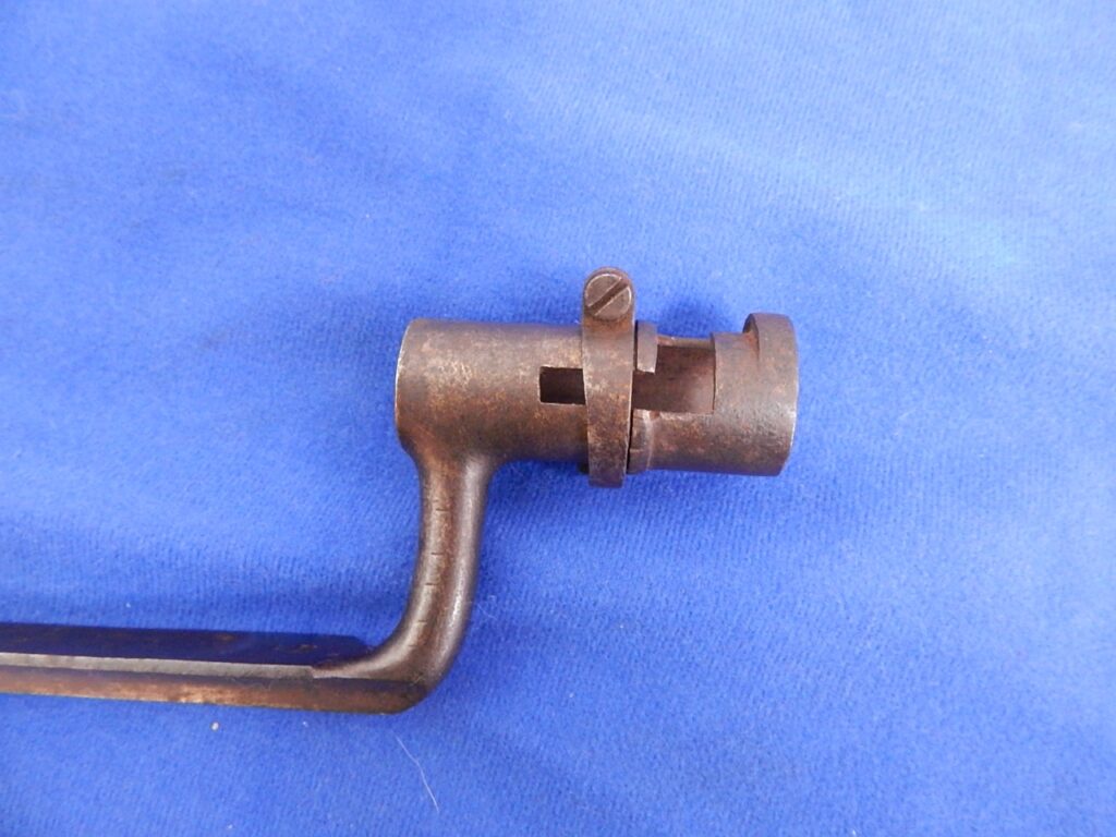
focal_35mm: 22
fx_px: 709
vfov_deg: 61.1
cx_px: 558
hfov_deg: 76.4
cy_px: 418
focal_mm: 4
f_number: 3
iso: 640
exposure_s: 1/8
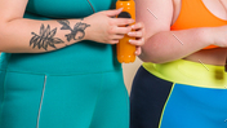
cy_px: -30
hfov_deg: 11.0
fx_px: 1162
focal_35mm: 193
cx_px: 236
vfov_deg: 6.3
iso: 100
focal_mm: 55
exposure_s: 1/160
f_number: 9
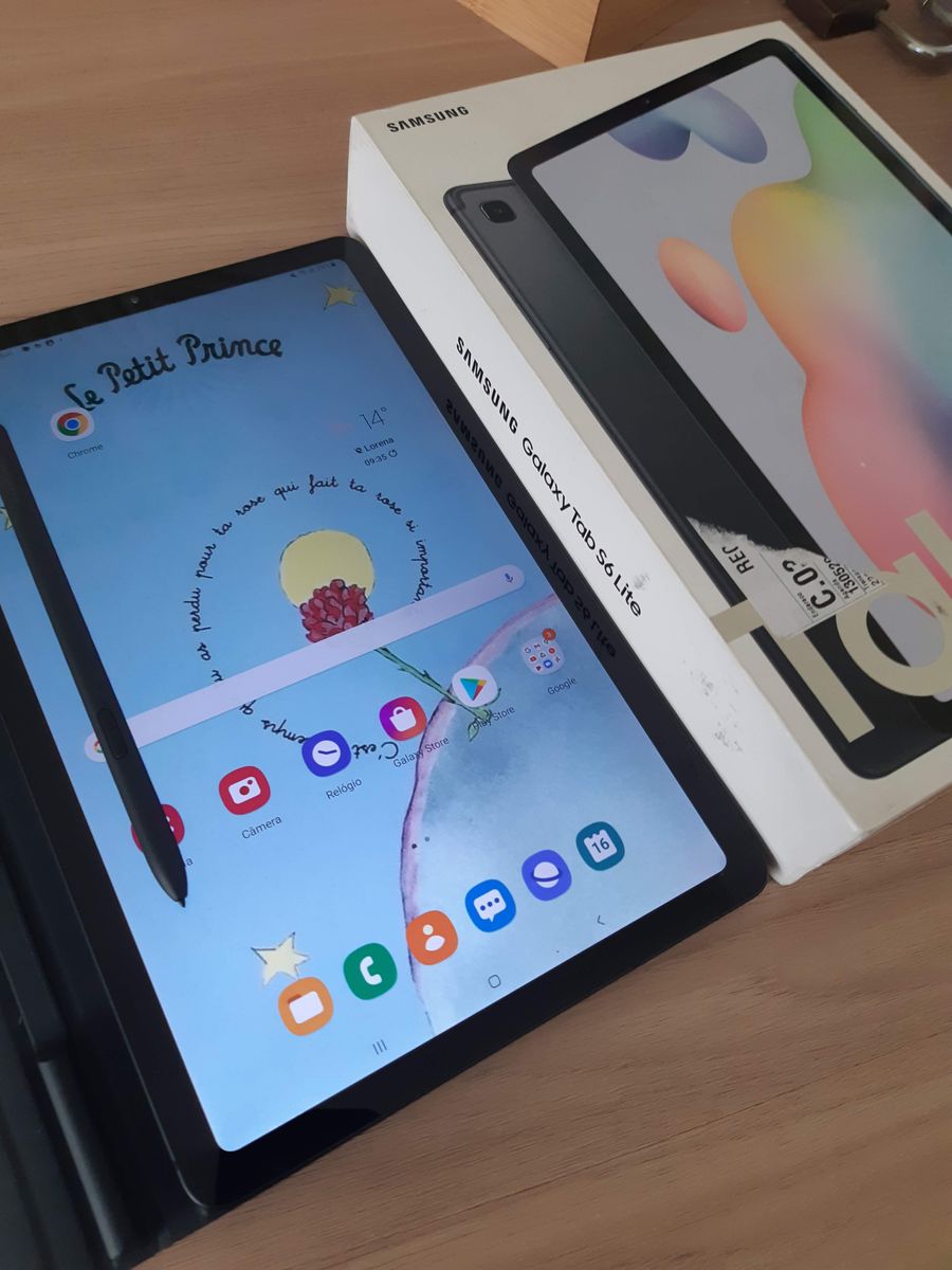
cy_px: 635
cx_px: 476
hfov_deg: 53.1
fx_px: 953
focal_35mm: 26
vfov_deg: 67.3
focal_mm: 3.93
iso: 125
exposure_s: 1/60
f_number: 1.7
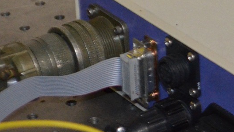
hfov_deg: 8.0
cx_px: 284
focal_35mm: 266
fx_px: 1649
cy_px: 26
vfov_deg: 4.6
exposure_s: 1/60
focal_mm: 55
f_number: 5.6
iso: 3200
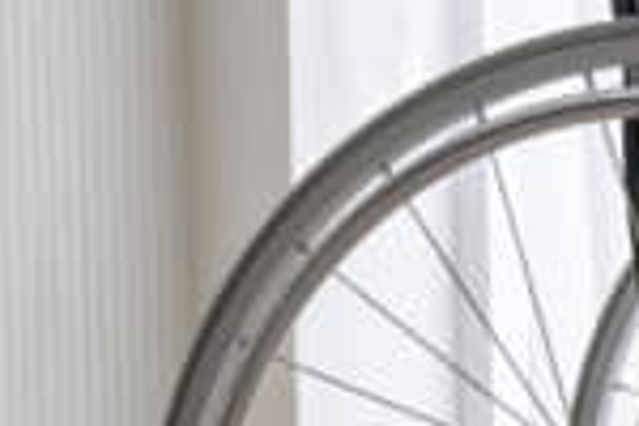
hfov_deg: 8.3
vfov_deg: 6.1
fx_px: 4011
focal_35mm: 226
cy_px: 317
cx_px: 1602
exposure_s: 1/60
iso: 200
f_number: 7.1
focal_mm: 34
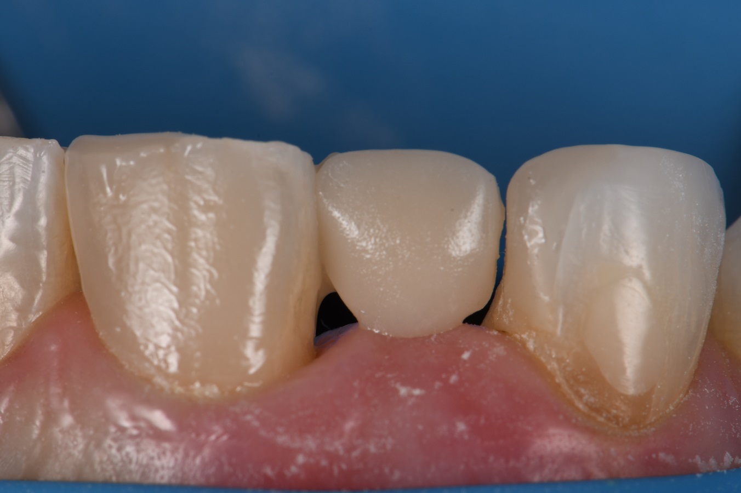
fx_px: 3230
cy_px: 246
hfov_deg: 13.1
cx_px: 370
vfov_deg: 8.7
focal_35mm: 157
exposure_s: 1/160
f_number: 32
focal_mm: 105
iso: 200
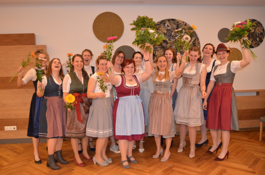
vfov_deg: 38.2
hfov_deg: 55.2
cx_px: 132
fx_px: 253
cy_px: 88
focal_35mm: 34
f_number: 3.8
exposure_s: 1/60
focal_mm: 23
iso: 3200
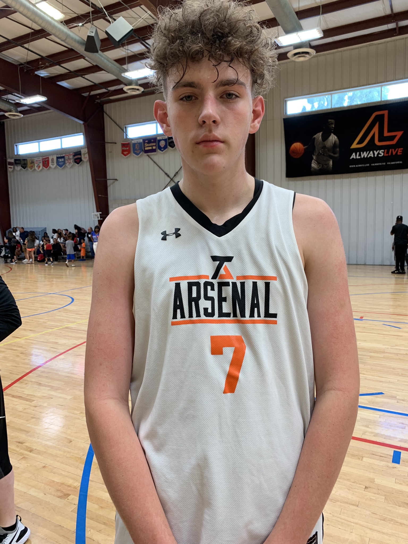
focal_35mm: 26
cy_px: 272
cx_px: 204
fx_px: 409
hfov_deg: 53.1
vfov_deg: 67.3
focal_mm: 4.25
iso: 50
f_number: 1.8
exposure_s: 1/60
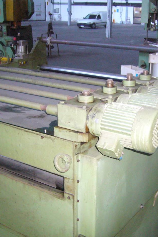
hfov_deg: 27.5
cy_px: 119
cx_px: 92
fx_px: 323
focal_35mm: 49
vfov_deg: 40.3
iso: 320
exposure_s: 1/30
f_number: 2.8
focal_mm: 5.8
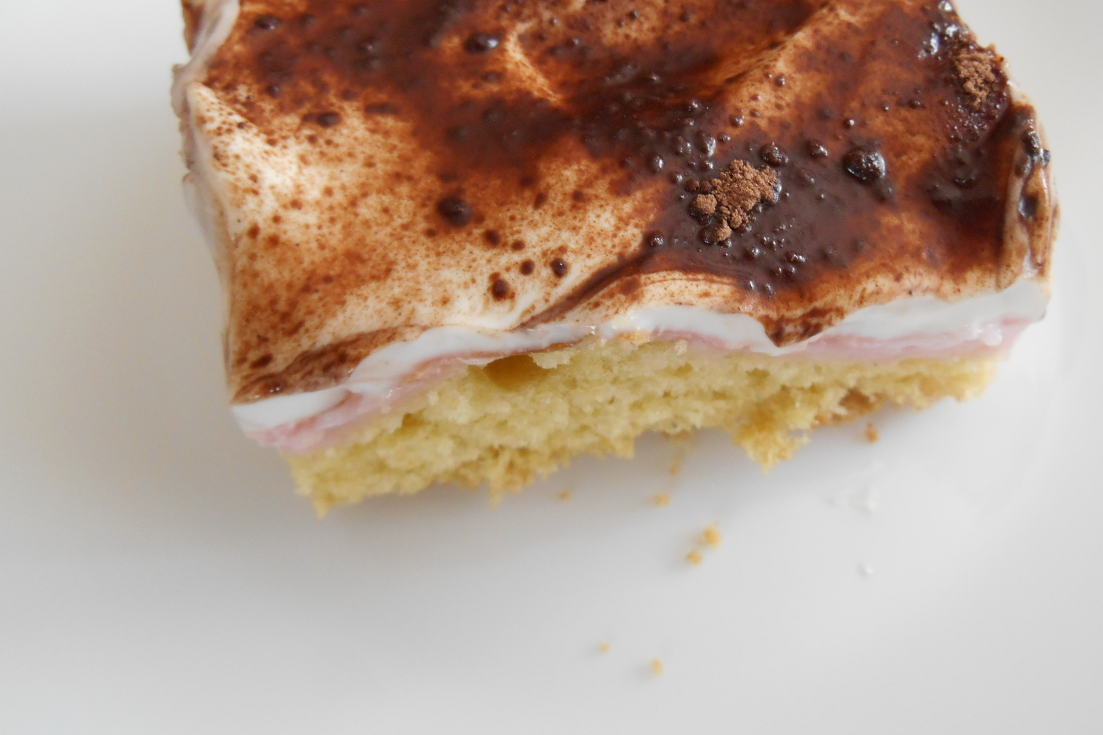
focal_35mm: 33
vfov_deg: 39.5
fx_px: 1011
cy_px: 253
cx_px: 604
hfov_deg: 57.1
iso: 200
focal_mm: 4.7
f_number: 3.4
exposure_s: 1/30
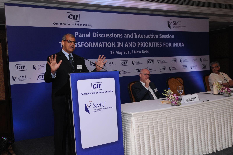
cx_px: 116
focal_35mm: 45
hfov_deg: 43.6
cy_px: 78
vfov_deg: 29.8
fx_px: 291
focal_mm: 30
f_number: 5
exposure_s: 1/80
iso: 400
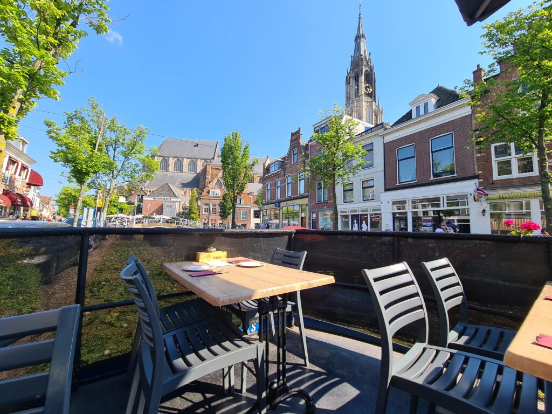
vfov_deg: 89.9
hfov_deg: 106.2
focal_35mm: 13
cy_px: 207
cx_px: 276
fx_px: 207
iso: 50
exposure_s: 1/718
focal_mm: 2.2
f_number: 2.2
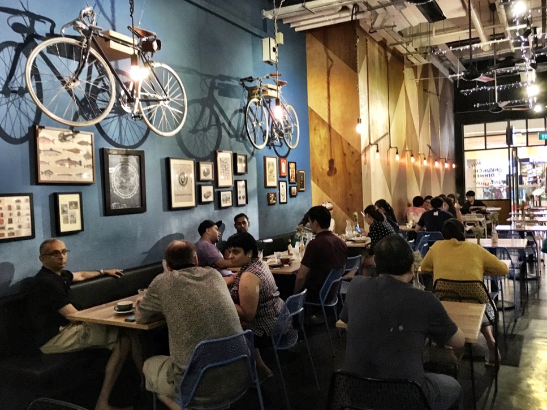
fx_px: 474
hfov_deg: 60.0
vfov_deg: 46.8
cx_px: 265
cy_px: 201
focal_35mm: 30
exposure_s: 1/17
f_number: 2.2
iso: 250
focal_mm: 4.15
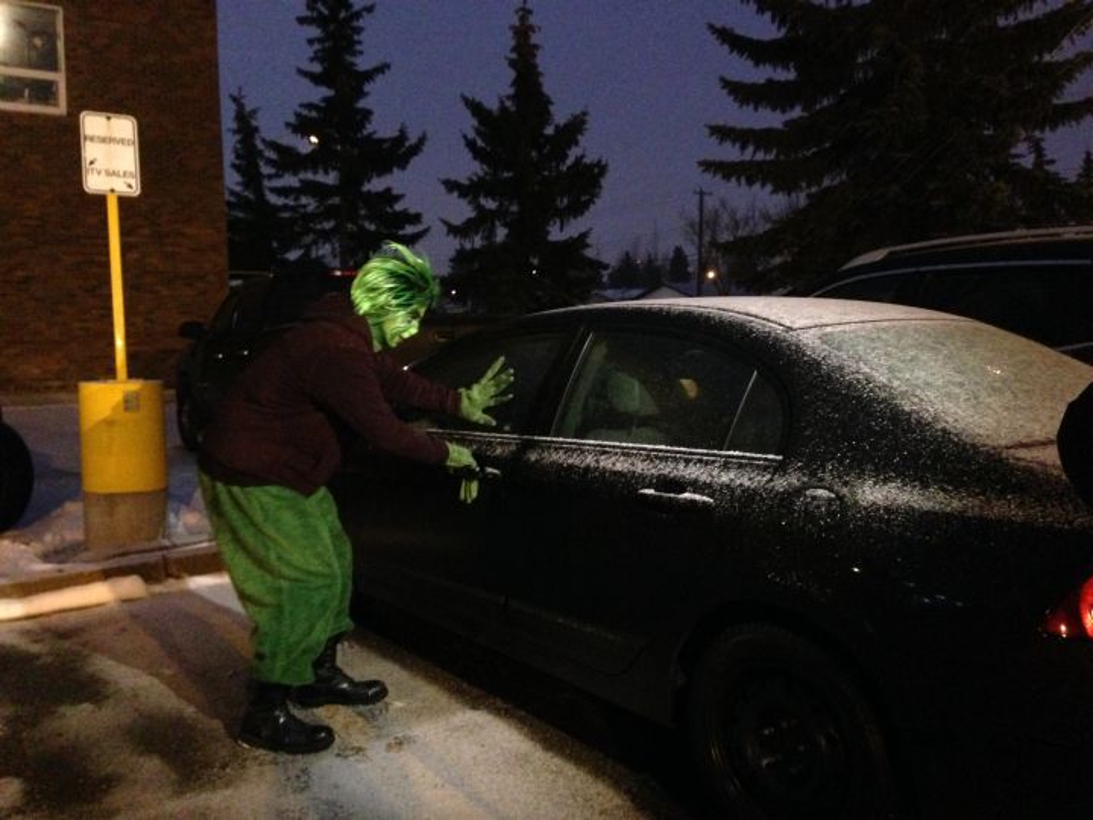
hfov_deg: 55.4
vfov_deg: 42.9
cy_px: 410
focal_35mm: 33
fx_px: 1042
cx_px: 546
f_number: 2.4
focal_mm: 4.12
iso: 800
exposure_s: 1/15
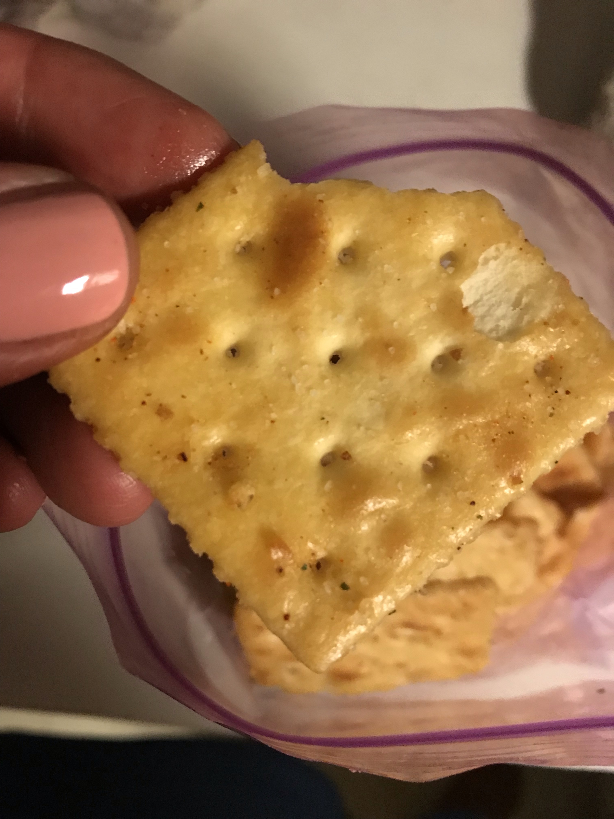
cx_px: 307
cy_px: 410
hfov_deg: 49.7
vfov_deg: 63.4
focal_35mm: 28
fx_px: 662
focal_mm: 3.99
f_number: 1.8
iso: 80
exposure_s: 1/7
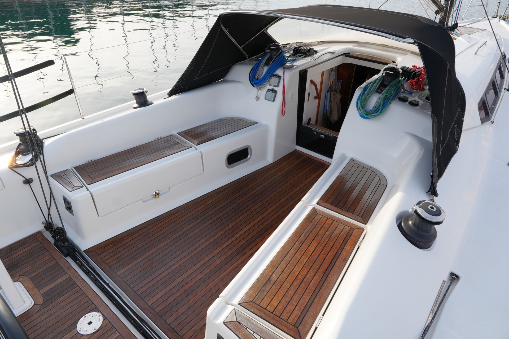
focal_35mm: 24
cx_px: 254
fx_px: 339
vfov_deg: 53.1
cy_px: 170
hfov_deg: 73.8
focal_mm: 16
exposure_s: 1/125
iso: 100
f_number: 8
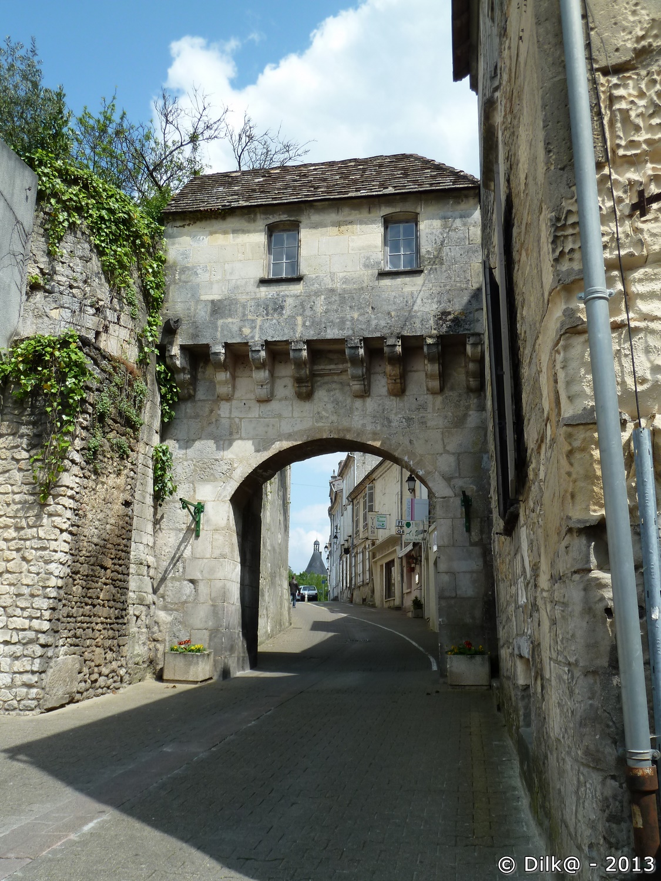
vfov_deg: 60.0
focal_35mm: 30
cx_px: 330
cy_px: 440
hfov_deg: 46.8
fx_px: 764
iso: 80
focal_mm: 5
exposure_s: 1/500
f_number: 4
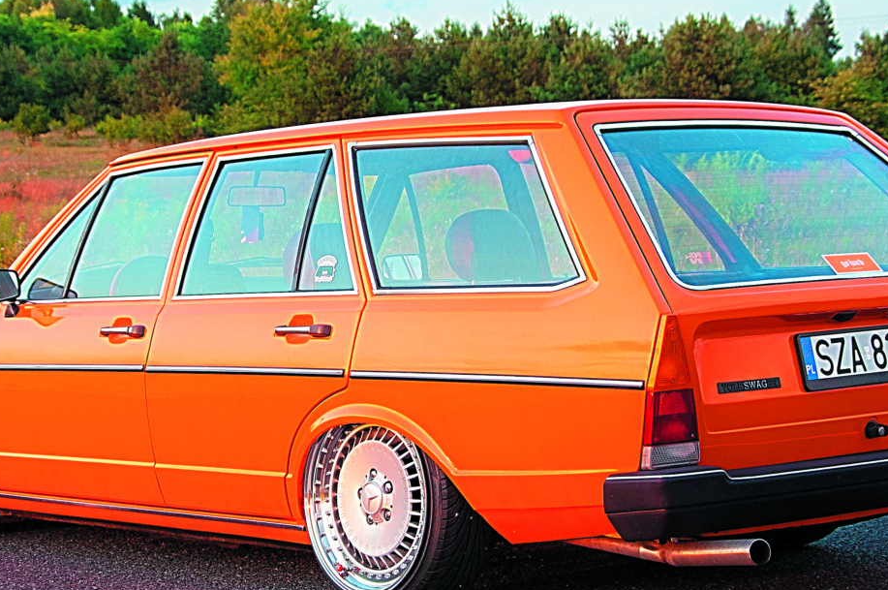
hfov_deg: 22.9
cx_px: 373
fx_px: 2193
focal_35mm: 89
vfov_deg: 15.3
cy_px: 240
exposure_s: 1/160
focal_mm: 34
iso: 200
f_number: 5.6
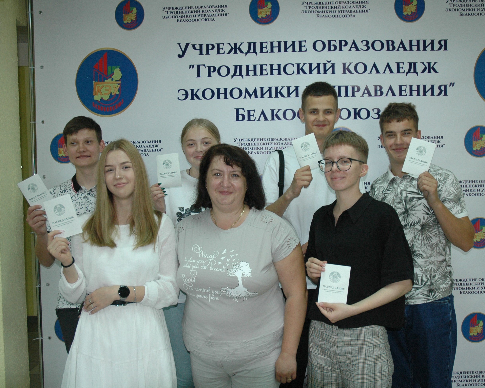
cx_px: 263
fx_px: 545
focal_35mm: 38
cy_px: 196
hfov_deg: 47.9
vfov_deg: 39.2
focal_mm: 22
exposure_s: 1/60
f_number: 3.8
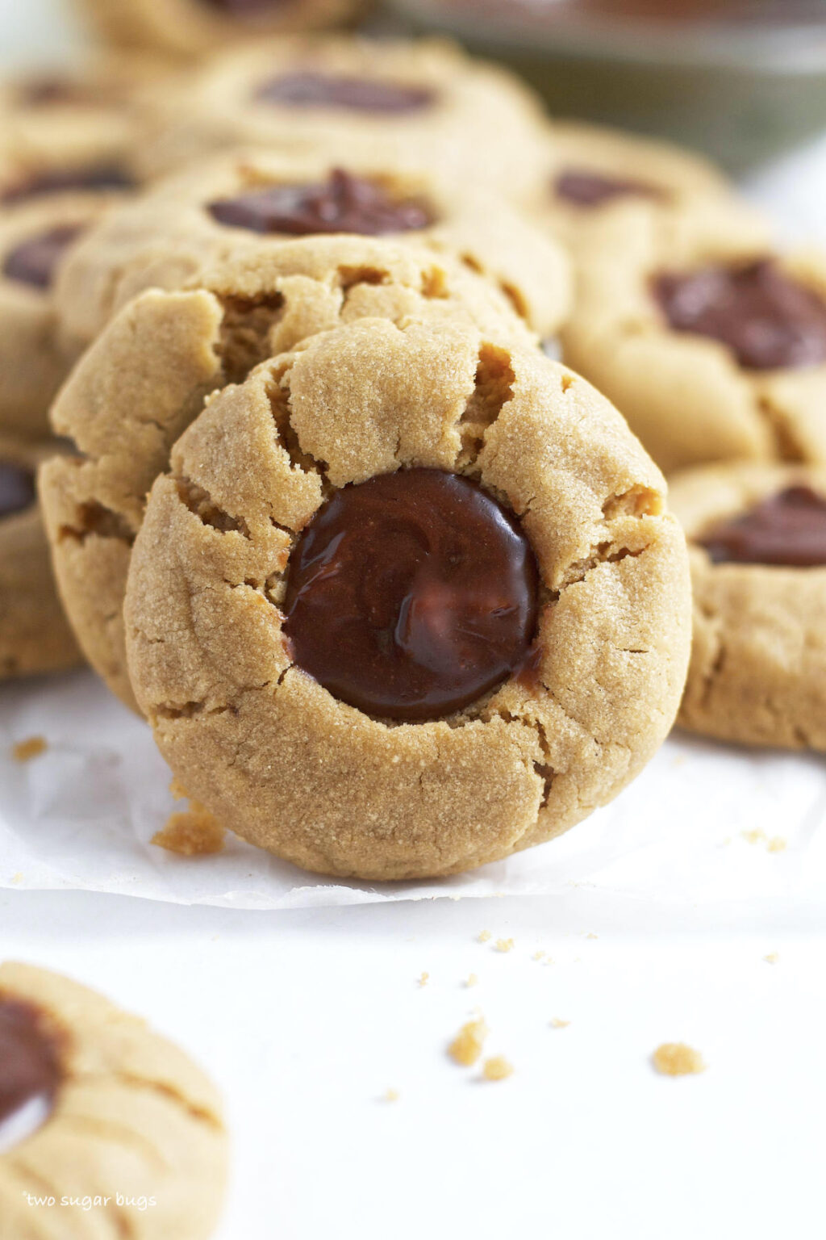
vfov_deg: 27.0
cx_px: 413
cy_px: 620
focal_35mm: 75
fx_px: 2581
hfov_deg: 18.2
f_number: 2.8
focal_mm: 50
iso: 100
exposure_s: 1/160
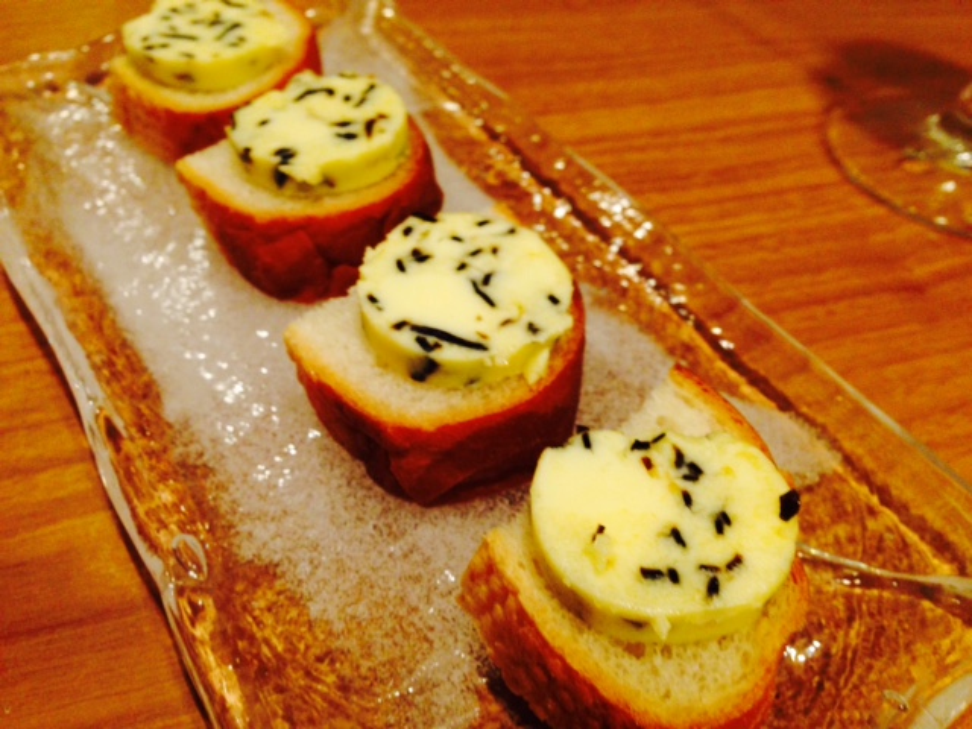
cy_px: 364
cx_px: 486
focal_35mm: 33
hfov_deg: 55.4
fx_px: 927
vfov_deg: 42.9
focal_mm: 4.12
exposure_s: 1/20
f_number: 2.4
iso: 100
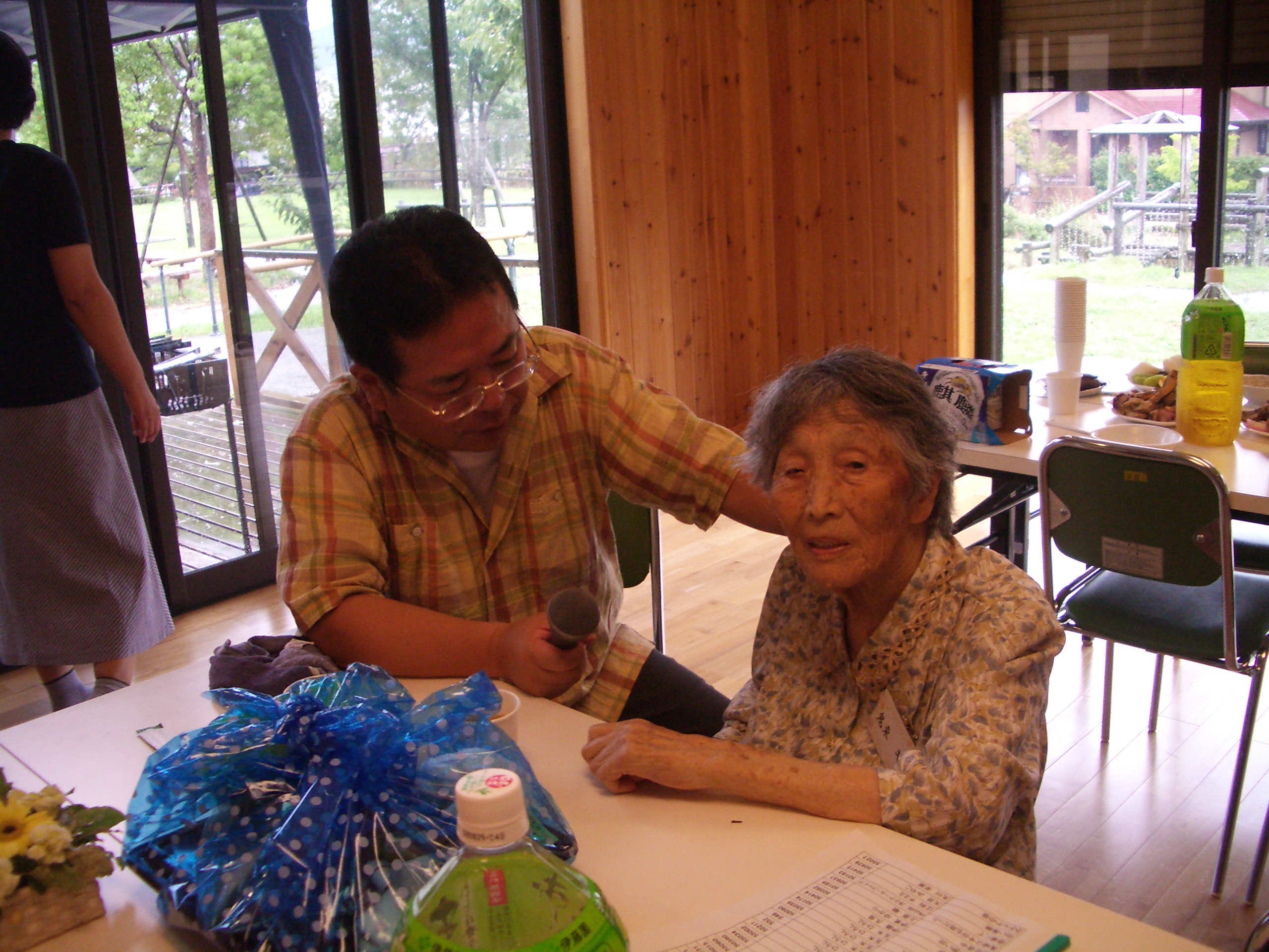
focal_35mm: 35
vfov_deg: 40.7
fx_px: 1283
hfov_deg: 52.6
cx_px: 634
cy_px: 476
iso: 200
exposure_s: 1/80
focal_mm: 5.8
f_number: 2.6
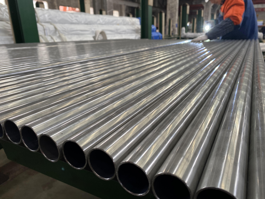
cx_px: 132
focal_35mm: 26
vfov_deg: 53.1
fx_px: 199
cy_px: 100
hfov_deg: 67.3
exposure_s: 1/121
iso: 125
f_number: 1.8
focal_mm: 4.25
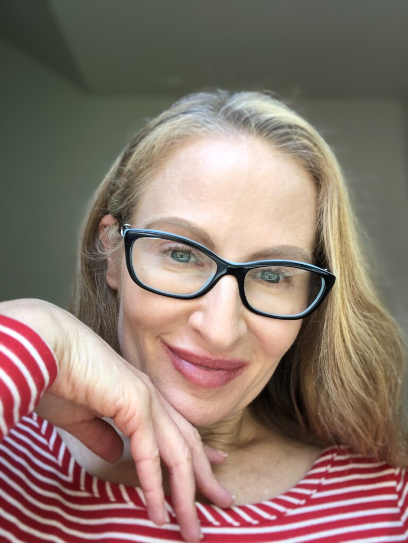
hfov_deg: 44.2
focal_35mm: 32
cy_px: 272
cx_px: 204
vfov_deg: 56.8
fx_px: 502
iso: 25
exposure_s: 1/60
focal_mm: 2.87
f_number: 2.2
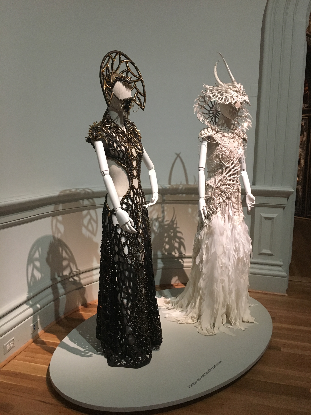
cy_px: 208
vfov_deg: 61.7
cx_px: 156
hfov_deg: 48.2
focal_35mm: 29
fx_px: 347
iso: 200
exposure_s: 1/17
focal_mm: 4.15
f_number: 2.2
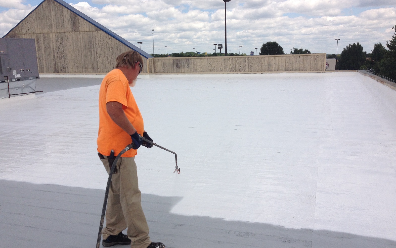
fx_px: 410
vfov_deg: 33.6
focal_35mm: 38
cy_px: 127
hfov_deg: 51.5
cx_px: 198
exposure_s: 1/2404
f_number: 2.4
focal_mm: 4.28
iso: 50
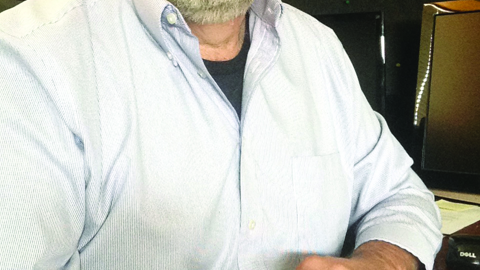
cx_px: 240
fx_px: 649
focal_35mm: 51
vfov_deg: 23.3
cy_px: 78
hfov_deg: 40.6
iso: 250
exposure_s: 1/17
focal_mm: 2.18
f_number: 2.4
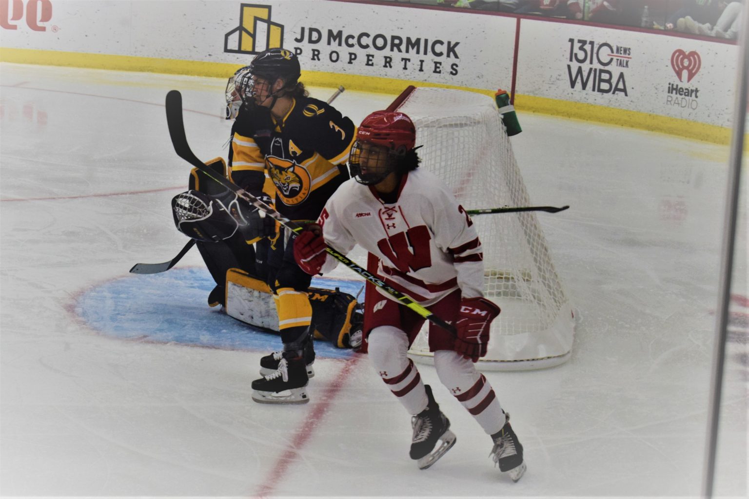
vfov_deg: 18.9
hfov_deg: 28.1
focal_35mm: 72
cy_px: 250
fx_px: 1498
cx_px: 374
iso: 1100
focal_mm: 48
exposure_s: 1/500
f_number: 5.3
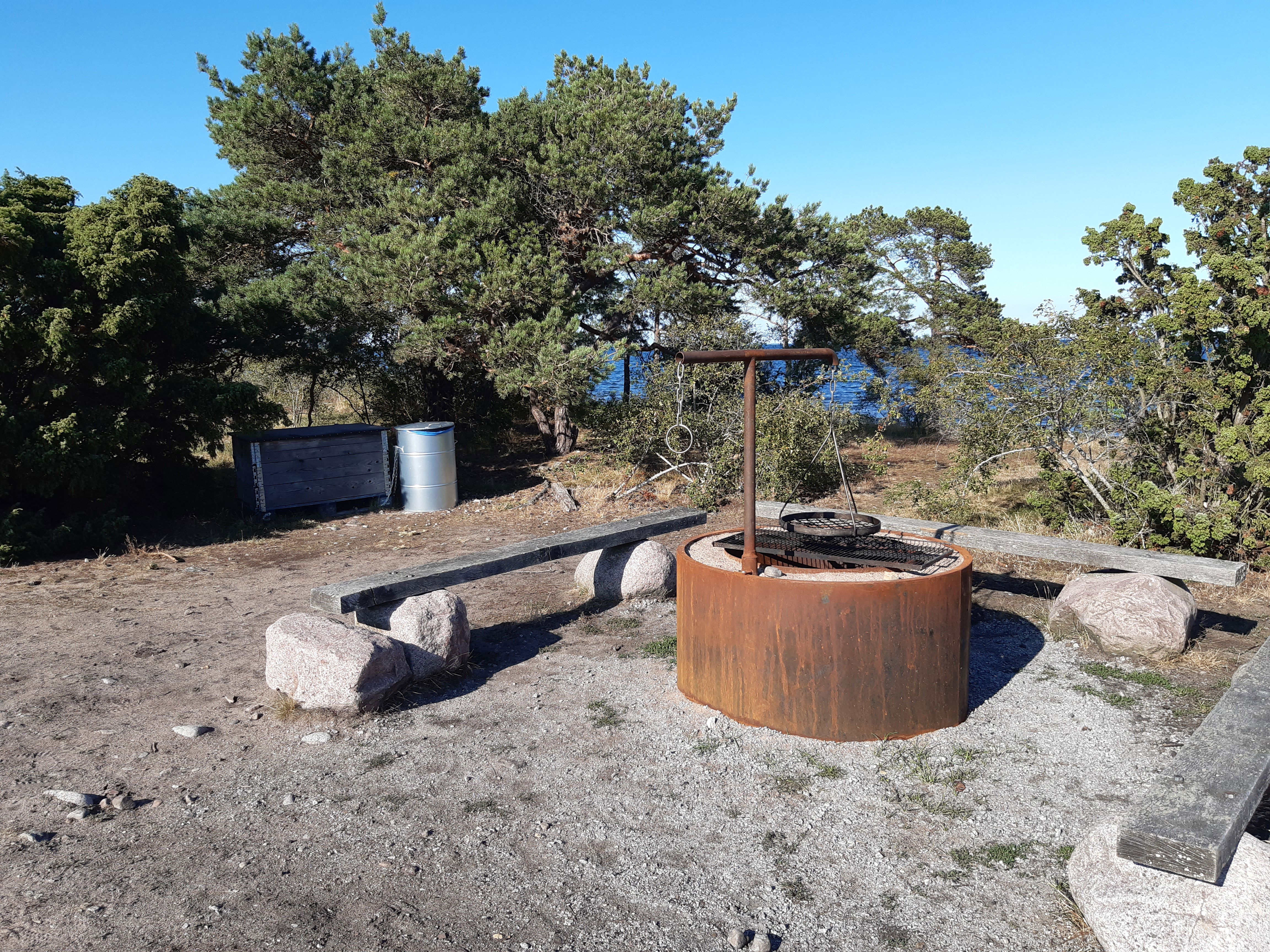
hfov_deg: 67.3
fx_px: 954
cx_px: 635
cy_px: 476
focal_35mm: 26
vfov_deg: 53.1
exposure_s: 1/1266
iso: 40
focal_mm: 3.92
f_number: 1.7
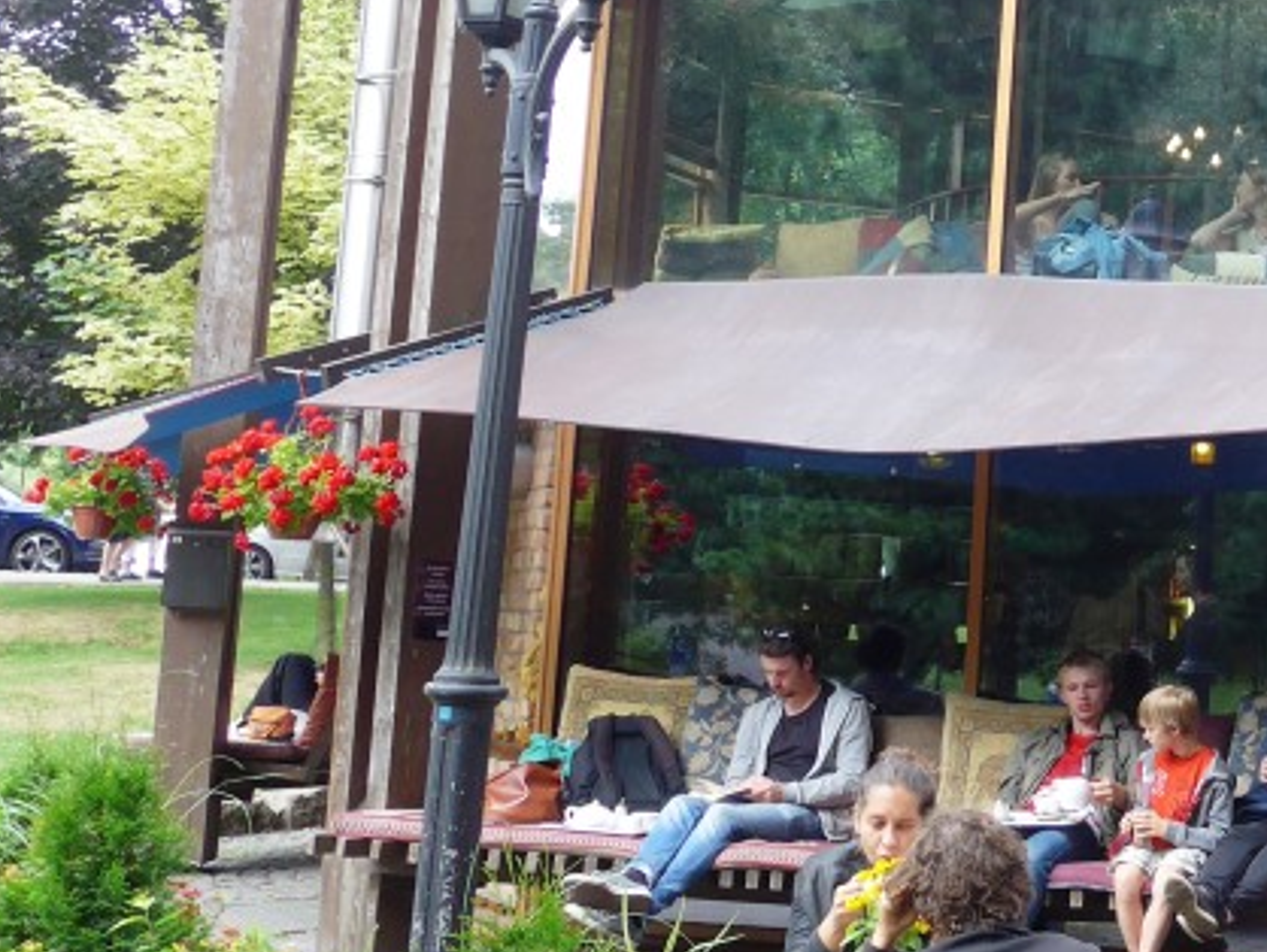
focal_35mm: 71
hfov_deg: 25.0
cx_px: 1464
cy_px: 212
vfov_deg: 20.5
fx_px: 2600
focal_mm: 6
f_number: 2.8
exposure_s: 1/200
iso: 80
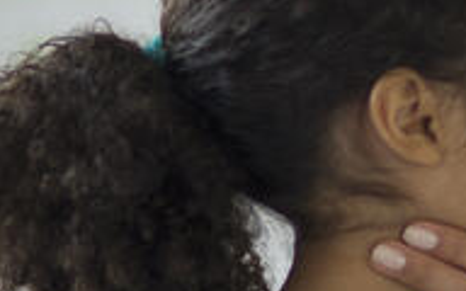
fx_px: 10465
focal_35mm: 824
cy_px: 303
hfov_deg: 2.5
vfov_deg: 1.6
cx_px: 1027
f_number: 2
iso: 200
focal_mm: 135
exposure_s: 1/320
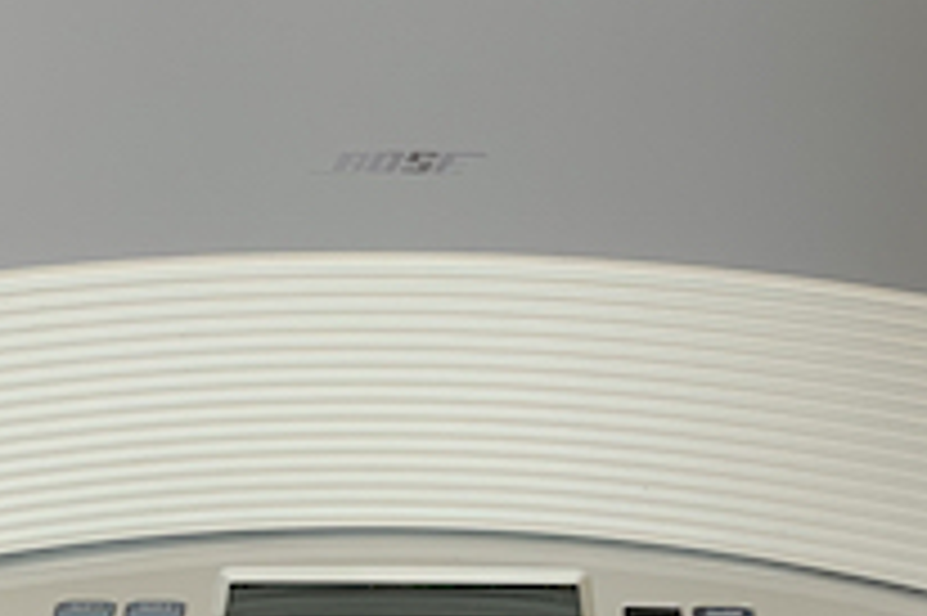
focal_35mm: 84
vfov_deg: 16.2
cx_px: 382
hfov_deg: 24.2
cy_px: 414
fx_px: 2161
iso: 100
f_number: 1.8
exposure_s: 1/70
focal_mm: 4.25
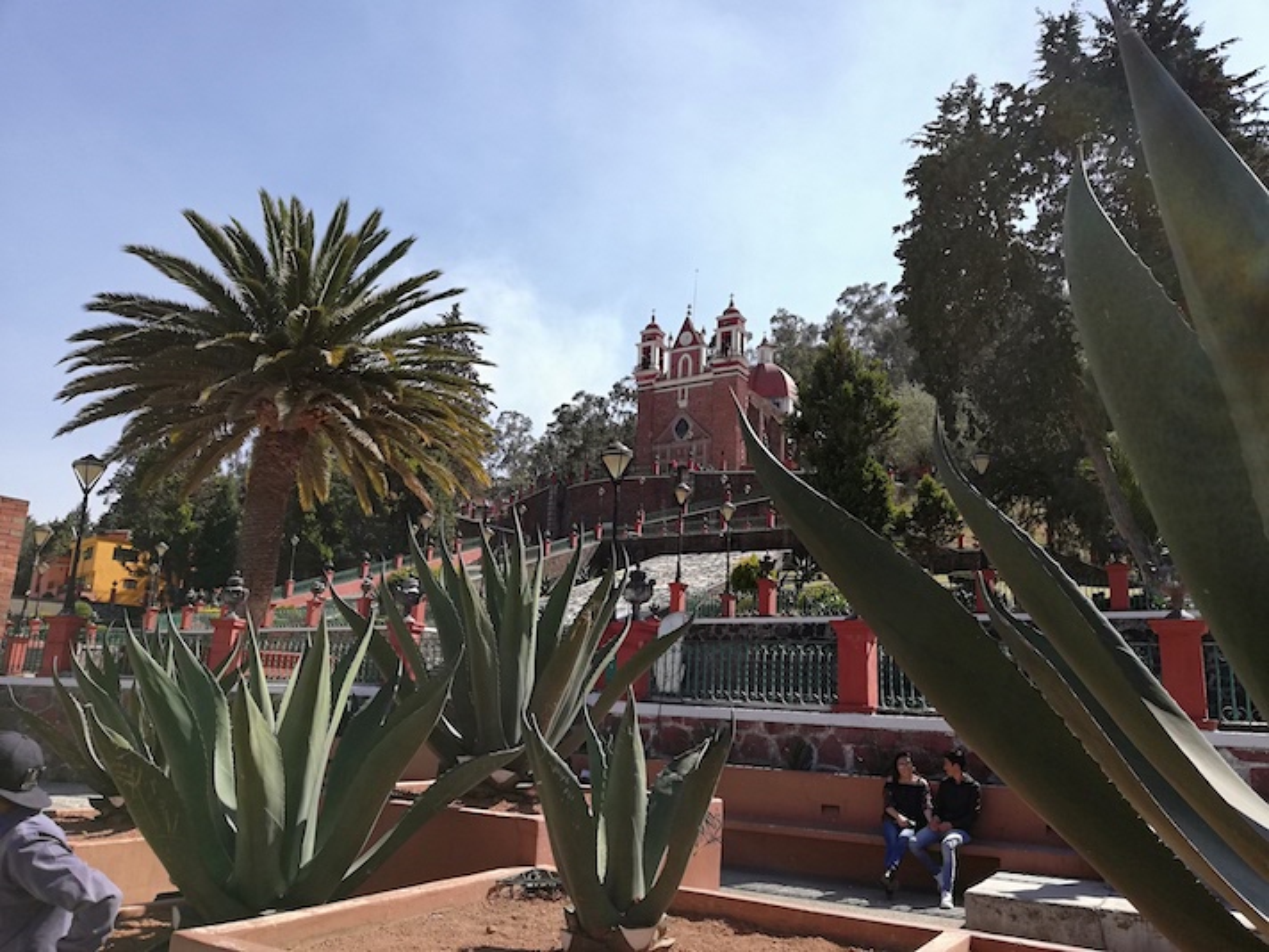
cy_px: 476
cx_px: 634
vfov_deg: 53.1
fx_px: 953
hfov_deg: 67.3
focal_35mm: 26
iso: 50
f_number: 2.2
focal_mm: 3.81
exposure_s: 1/722
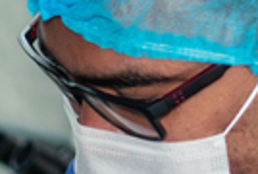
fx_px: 2030
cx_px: -356
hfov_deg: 6.9
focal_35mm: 283
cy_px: 382
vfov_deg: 4.8
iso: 400
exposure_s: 1/100
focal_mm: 35
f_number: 1.8
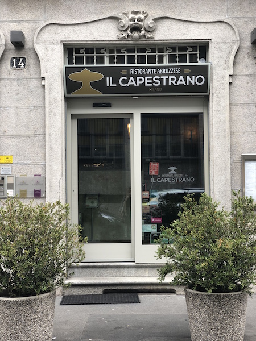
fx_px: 513
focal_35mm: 52
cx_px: 128
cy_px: 170
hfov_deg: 28.0
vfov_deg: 36.8
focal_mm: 6
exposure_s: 1/60
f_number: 2.4
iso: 16
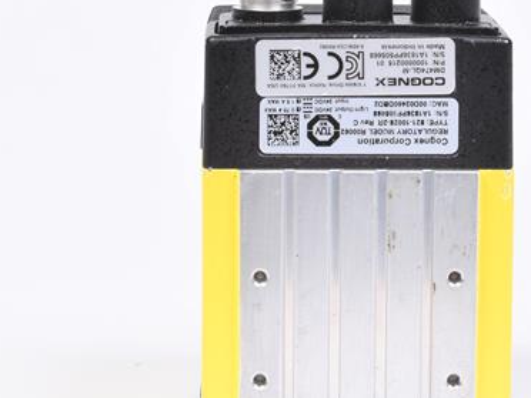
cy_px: 200
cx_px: 361
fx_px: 1960
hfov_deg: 15.4
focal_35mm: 128
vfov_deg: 11.6
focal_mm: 55
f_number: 11
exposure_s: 1/100
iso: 200
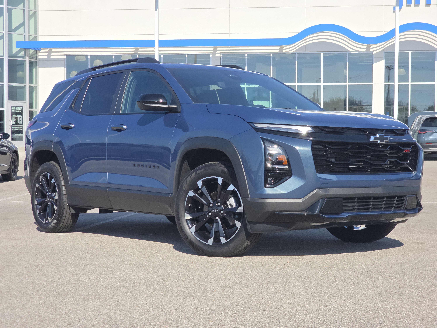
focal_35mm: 69
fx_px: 871
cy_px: 164
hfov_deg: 28.2
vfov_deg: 21.3
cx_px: 218
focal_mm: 7.9
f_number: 2.4
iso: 50
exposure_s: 1/2365
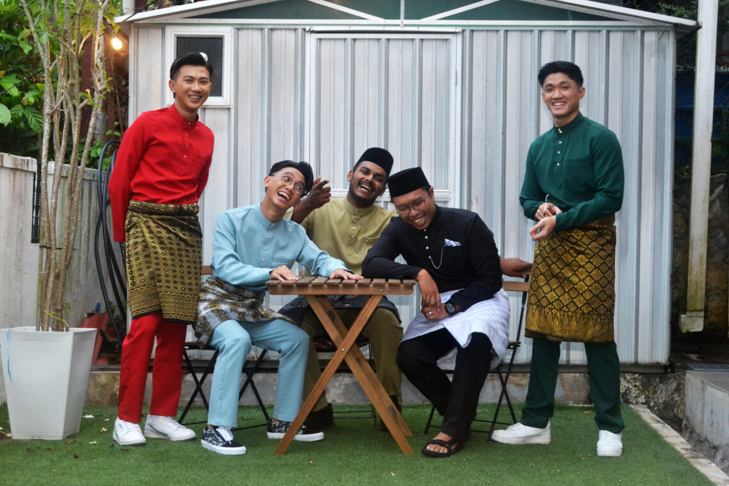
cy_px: 243
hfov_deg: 35.1
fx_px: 1154
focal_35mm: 57
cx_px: 364
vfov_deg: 23.8
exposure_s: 1/125
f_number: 7.1
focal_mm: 38
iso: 1600
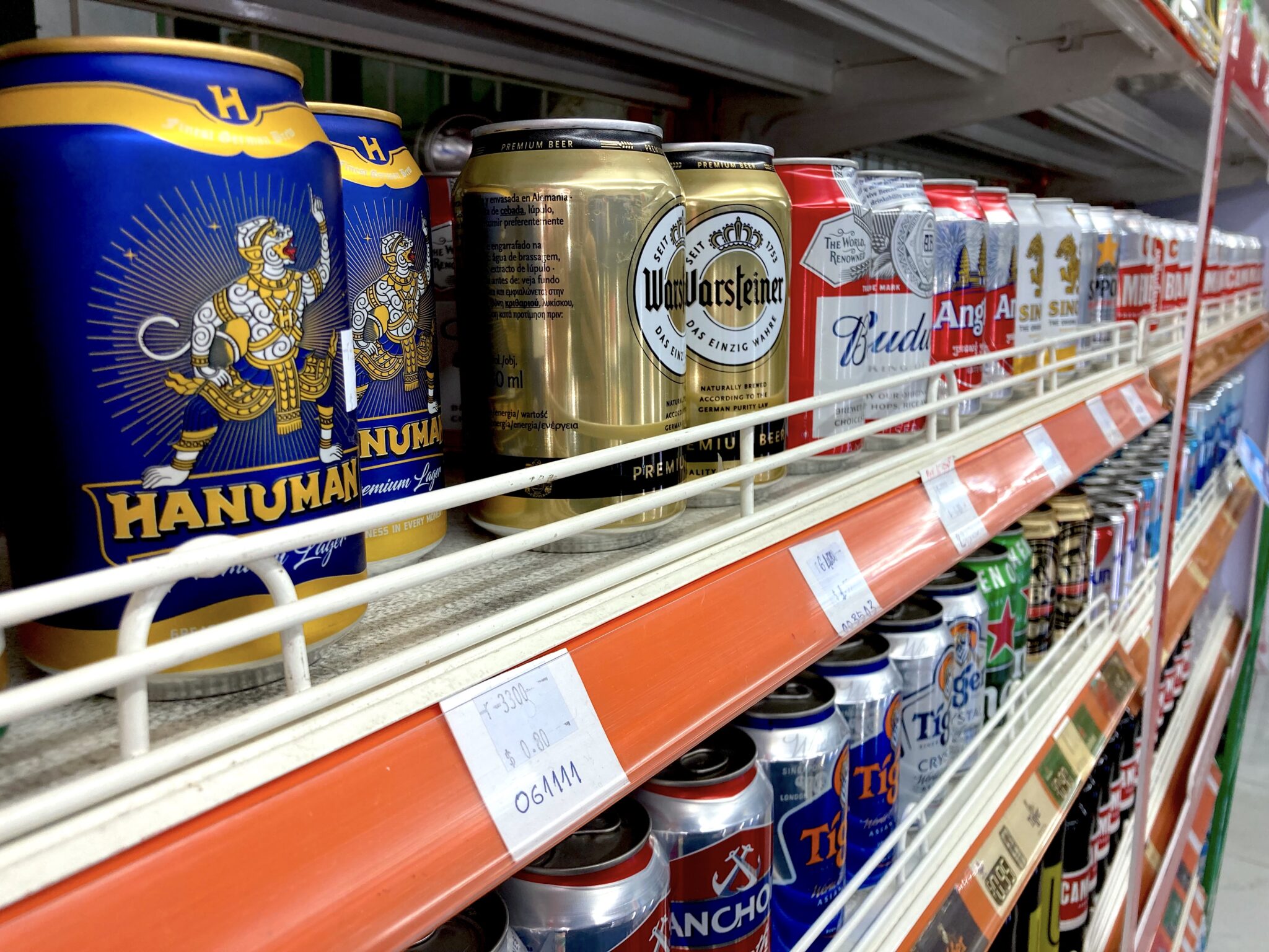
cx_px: 634
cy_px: 476
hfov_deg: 63.4
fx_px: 1026
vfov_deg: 49.7
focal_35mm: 28
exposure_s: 1/50
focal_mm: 3.99
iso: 50
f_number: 1.8
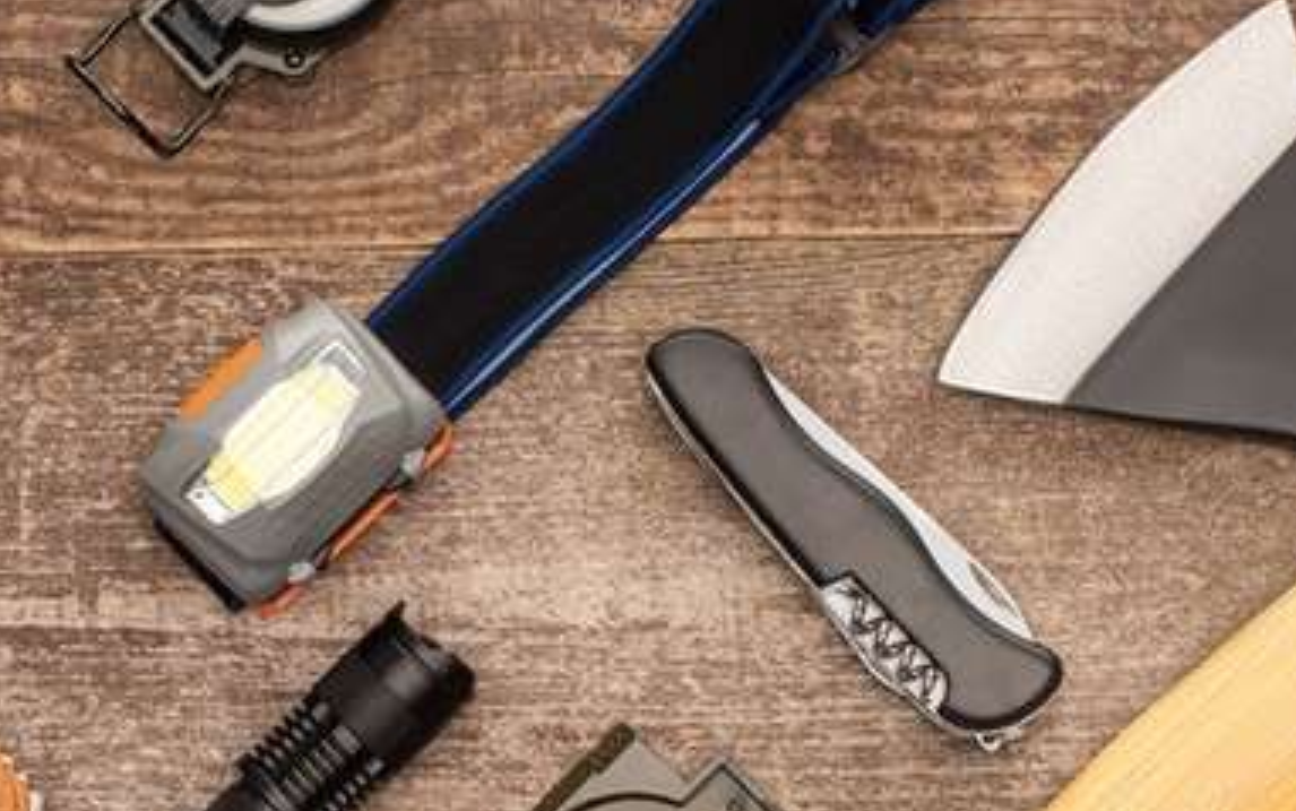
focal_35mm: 120
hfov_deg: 17.4
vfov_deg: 10.9
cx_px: 594
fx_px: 4240
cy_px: 713
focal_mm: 50
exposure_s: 1/160
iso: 250
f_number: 9
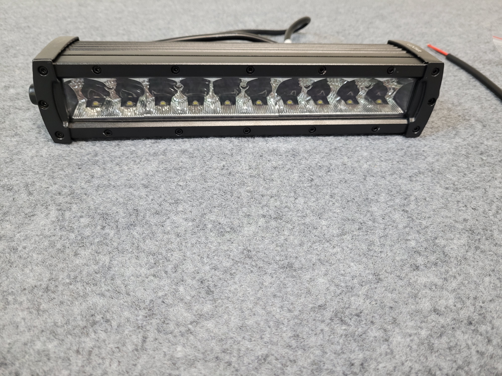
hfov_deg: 67.3
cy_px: 188
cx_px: 251
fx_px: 377
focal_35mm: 26
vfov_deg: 53.1
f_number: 1.8
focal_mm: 5.4
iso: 500
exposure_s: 1/50
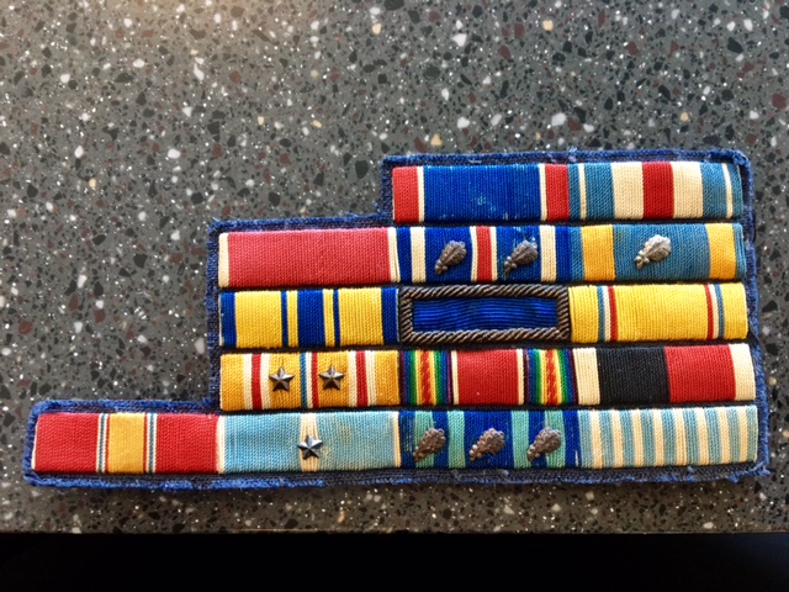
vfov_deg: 48.2
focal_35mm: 29
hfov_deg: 61.7
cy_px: 296
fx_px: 661
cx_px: 394
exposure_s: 1/30
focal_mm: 4.15
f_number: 2.2
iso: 100
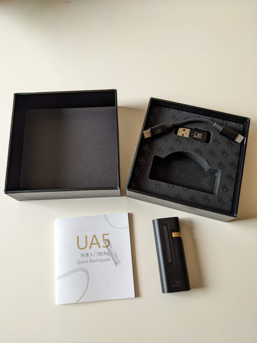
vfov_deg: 65.3
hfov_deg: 51.4
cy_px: 172
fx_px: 267
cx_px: 128
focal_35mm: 27
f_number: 1.73
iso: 78
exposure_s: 1/199
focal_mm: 4.38
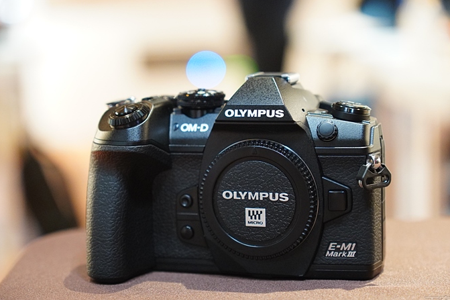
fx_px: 1106
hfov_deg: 23.0
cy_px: 158
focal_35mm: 89
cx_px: 233
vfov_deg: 15.4
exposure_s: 1/60
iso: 3200
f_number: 2.8
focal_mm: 55
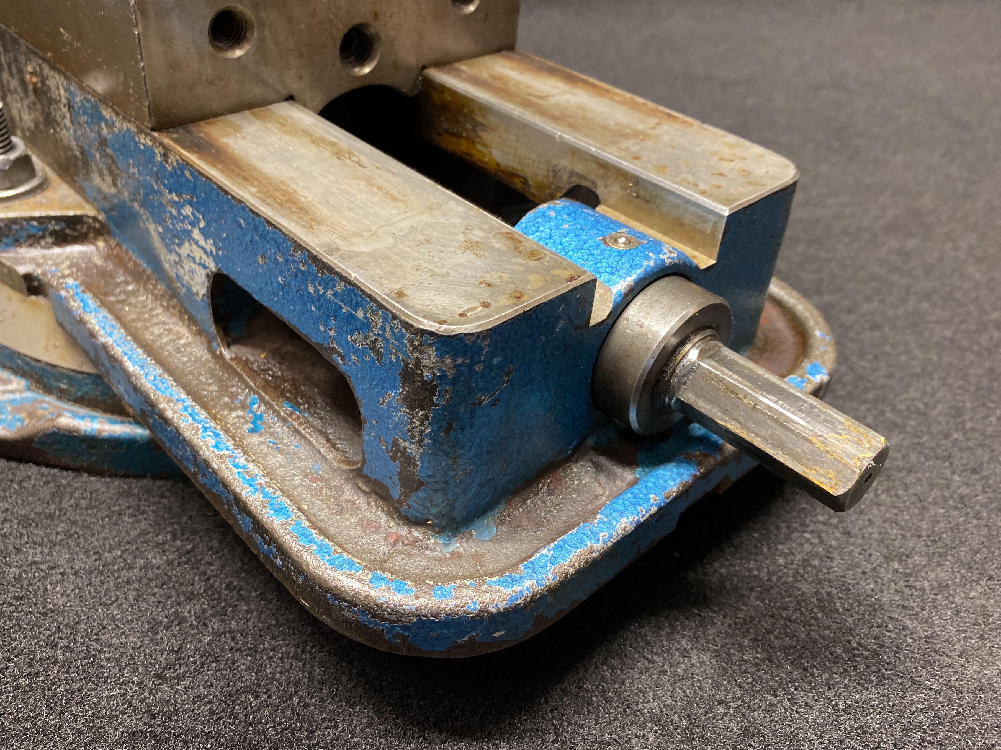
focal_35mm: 29
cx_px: 461
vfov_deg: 48.2
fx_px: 839
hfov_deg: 61.6
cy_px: 351
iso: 200
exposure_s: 1/50
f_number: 1.8
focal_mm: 4.25
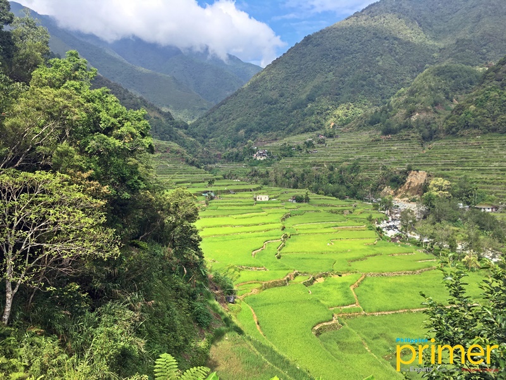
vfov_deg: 48.2
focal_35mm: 29
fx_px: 424
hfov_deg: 61.7
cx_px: 253
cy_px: 190
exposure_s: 1/732
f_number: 2.2
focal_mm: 4.15
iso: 25
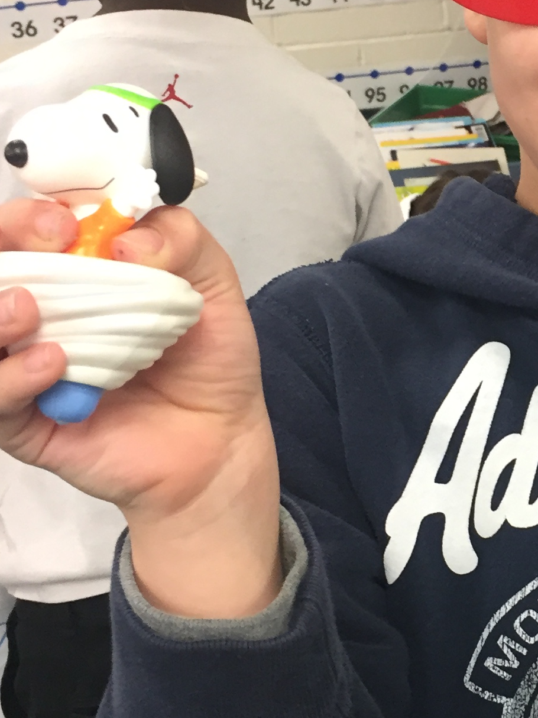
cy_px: 374
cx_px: 635
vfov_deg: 25.0
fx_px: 1617
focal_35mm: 78
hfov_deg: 18.0
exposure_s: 1/30
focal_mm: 4.15
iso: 100
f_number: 2.2
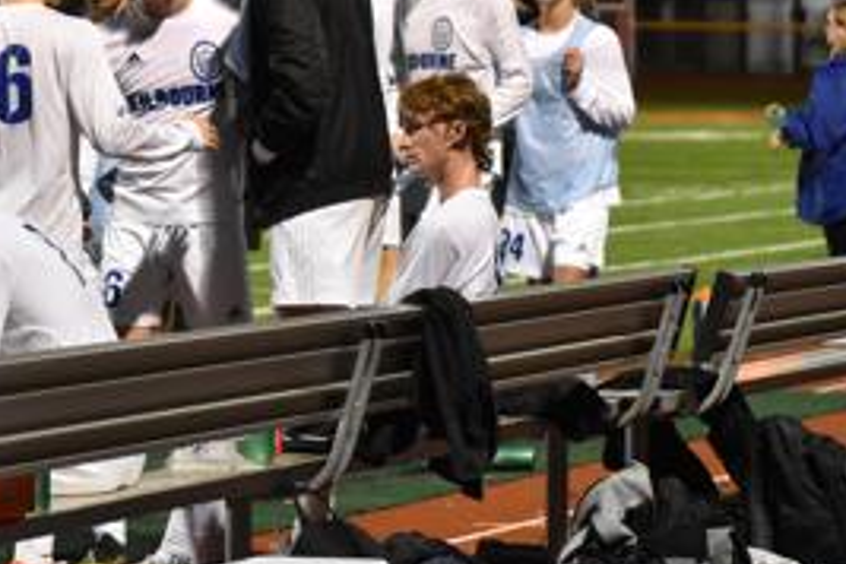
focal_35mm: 216
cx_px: 203
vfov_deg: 6.3
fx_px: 5076
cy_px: 71
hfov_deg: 9.5
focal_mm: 70
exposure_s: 1/320
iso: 3200
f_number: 2.8
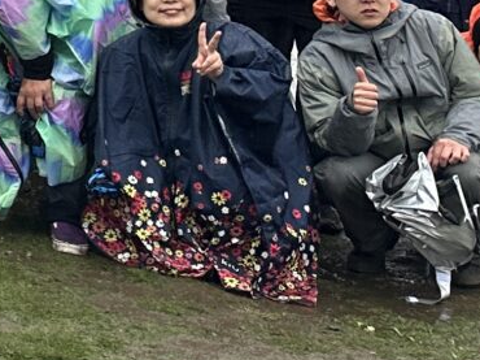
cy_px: -208
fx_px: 1843
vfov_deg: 10.7
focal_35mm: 133
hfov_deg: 11.9
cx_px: -684
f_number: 1.78
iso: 80
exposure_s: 1/355
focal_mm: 6.86
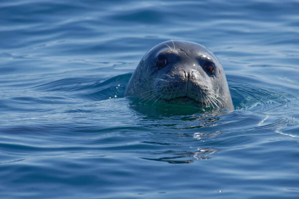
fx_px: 4154
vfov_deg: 2.8
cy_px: 100
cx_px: 150
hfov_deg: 4.1
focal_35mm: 500
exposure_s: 1/500
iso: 200
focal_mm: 500
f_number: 11
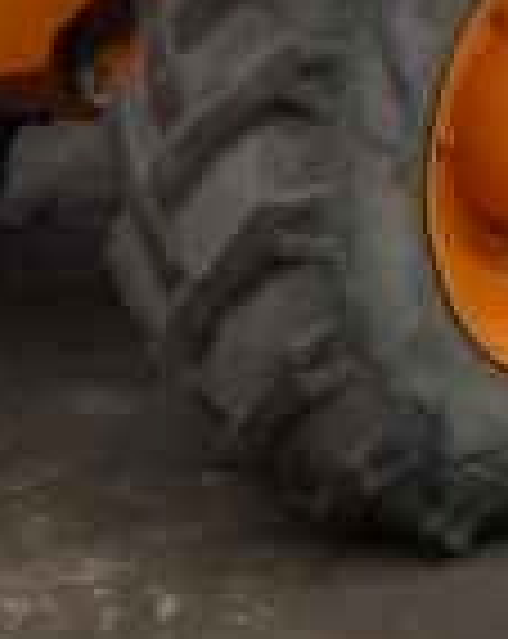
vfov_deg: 12.2
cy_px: -378
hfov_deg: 10.2
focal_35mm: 150
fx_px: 2828
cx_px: 454
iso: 100
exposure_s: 1/250
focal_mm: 6.1
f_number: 4
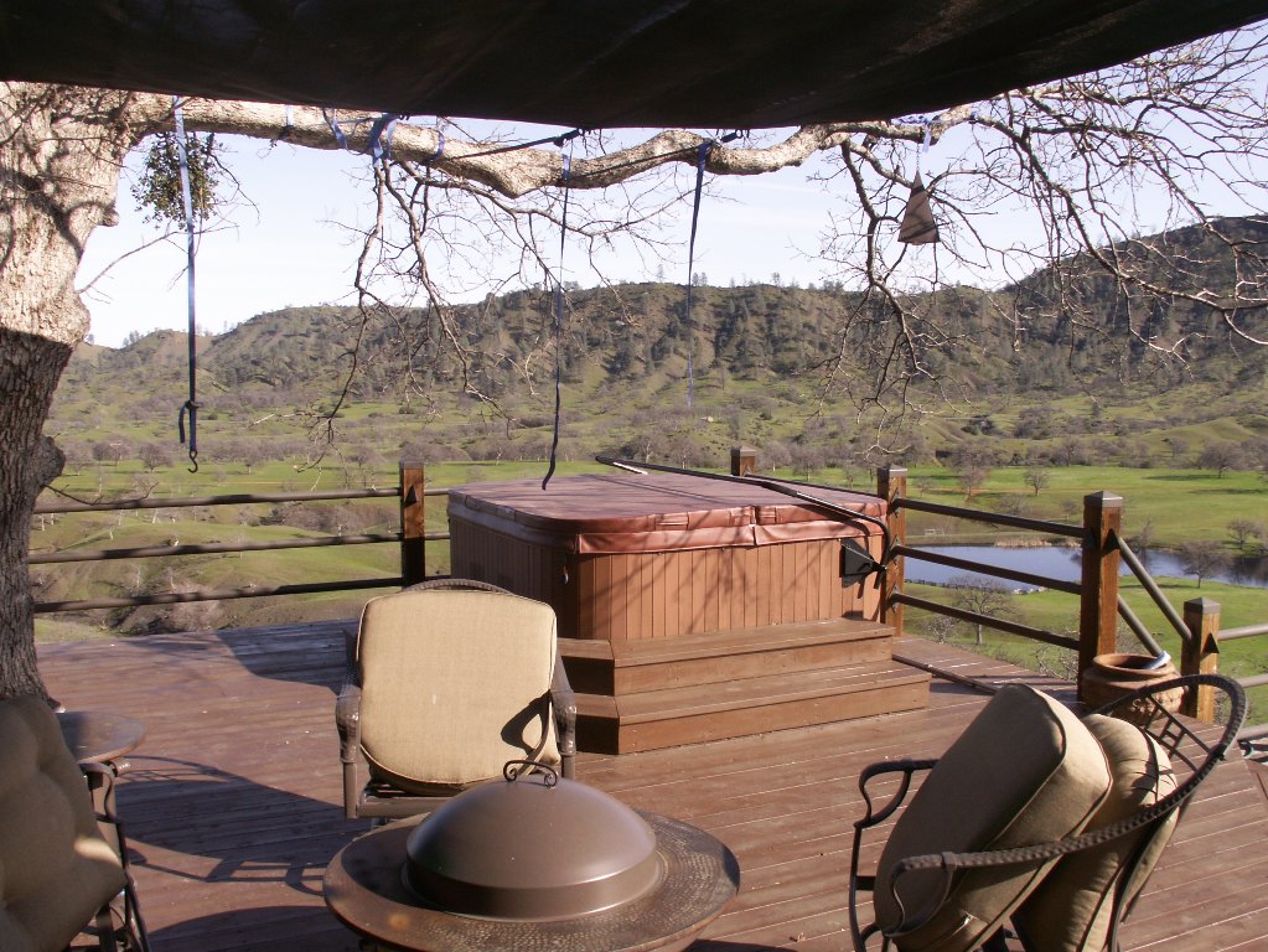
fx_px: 1283
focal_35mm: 35
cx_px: 634
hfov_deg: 52.6
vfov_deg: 40.7
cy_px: 476
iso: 50
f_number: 6.3
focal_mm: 5.86
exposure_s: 1/160
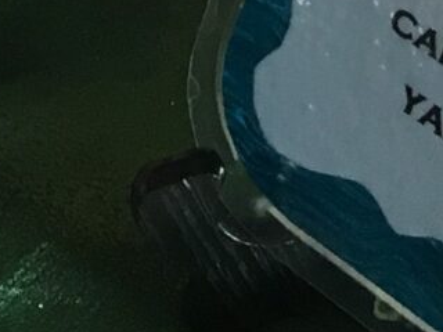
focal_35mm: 232
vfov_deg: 5.9
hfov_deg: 7.8
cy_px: -681
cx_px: -663
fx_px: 2969
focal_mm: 4.15
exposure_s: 1/30
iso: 32
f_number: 2.2
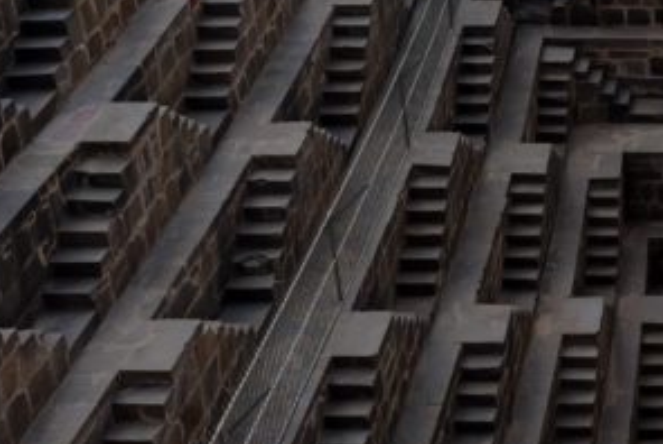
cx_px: 791
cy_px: -24
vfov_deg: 16.1
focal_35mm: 83
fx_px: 1530
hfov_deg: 22.6
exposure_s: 1/1600
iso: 400
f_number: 6.3
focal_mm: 32
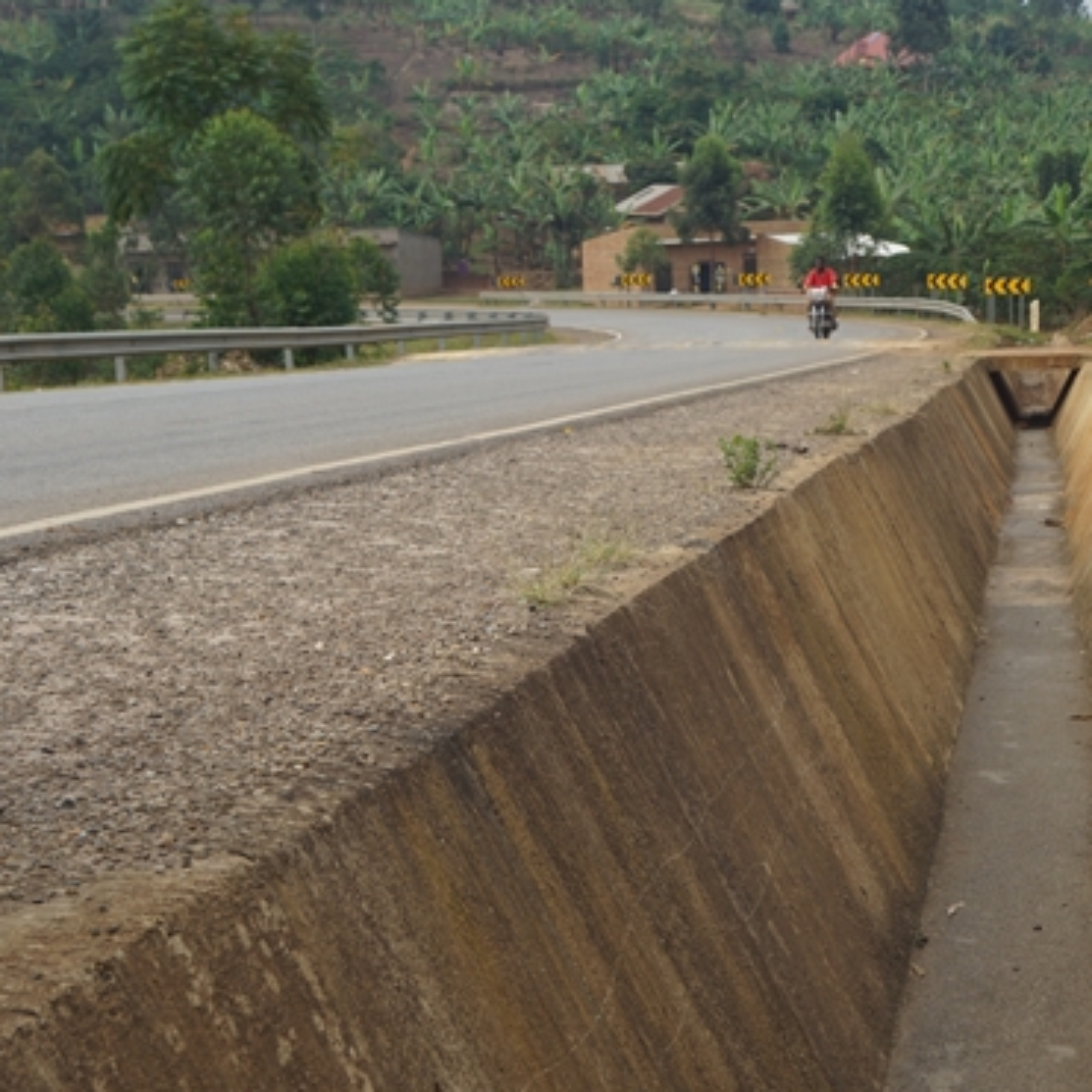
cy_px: 618
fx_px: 2356
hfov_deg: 26.0
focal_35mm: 66
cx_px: 674
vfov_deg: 26.1
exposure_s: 1/250
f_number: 5.6
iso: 100
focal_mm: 30
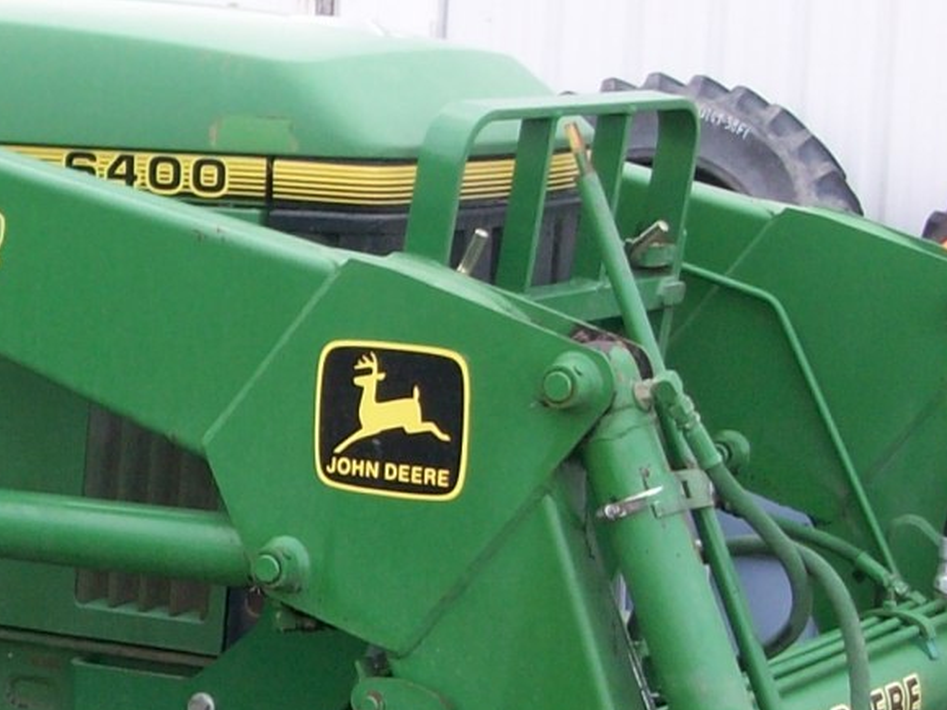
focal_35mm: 120
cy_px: 468
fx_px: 3283
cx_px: -214
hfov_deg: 15.7
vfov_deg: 12.3
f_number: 2.8
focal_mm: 5.7
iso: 64
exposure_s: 1/88.2
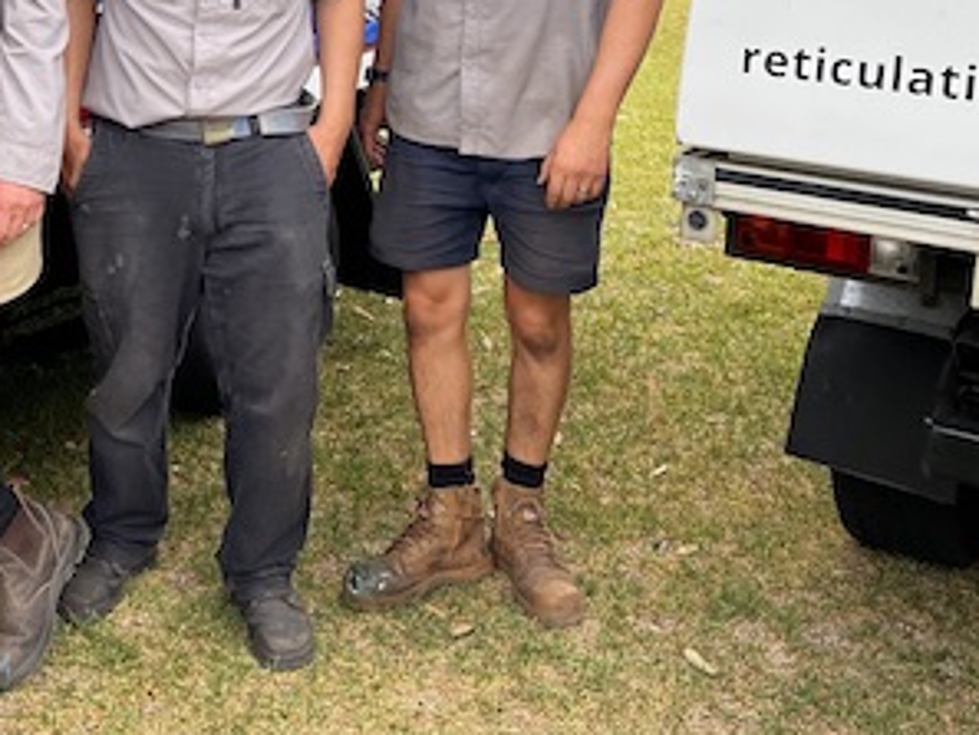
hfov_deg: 33.7
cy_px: 10
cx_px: 247
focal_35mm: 56
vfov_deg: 25.0
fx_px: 1584
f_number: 1.5
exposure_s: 1/484
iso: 50
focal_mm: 5.7
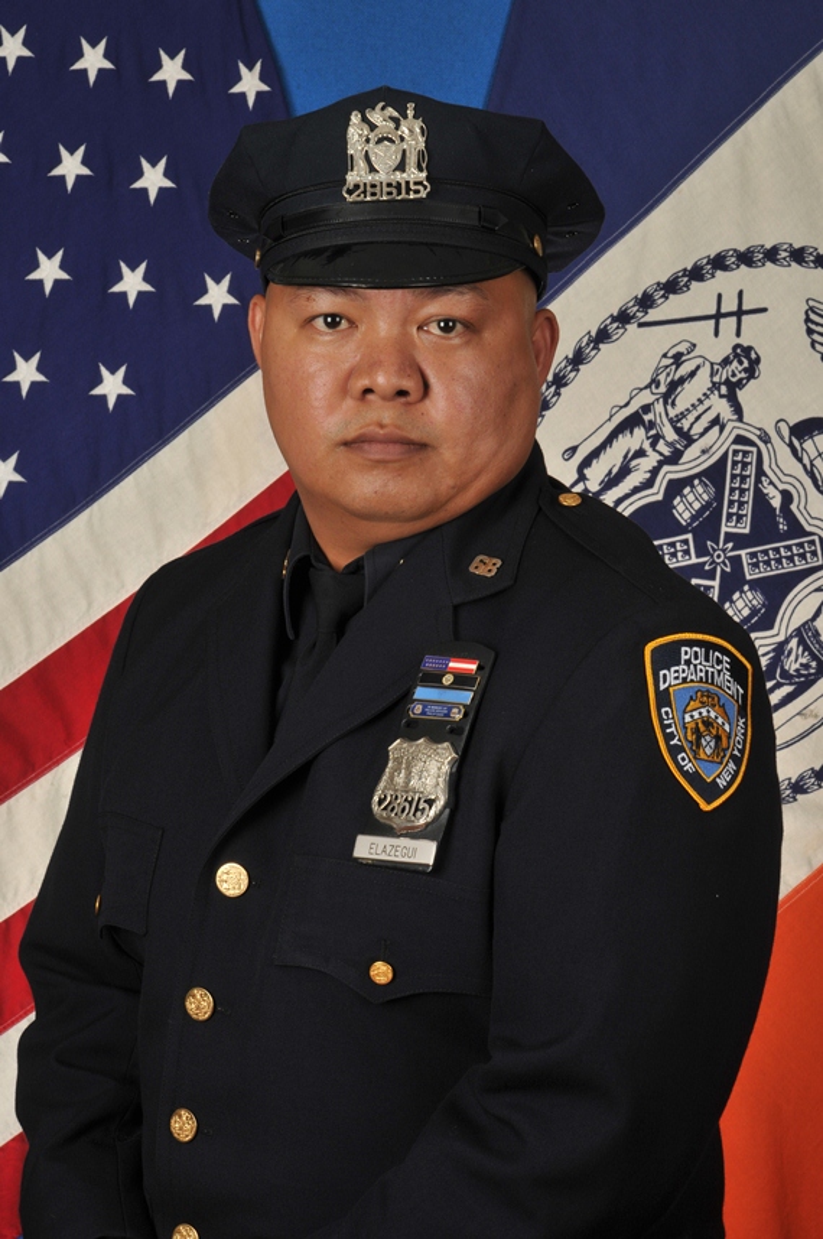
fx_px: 4382
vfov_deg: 16.1
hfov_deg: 10.7
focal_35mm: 128
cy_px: 620
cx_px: 412
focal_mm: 85
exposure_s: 1/125
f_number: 16
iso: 200
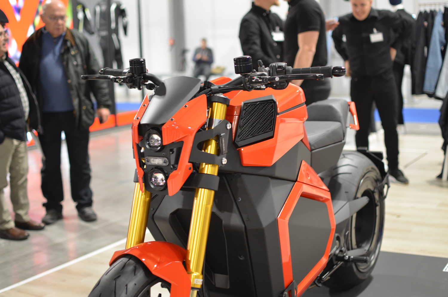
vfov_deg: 25.6
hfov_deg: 37.9
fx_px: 652
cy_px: 148
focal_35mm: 52
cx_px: 224
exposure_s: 1/30
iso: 320
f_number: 1.8
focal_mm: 35
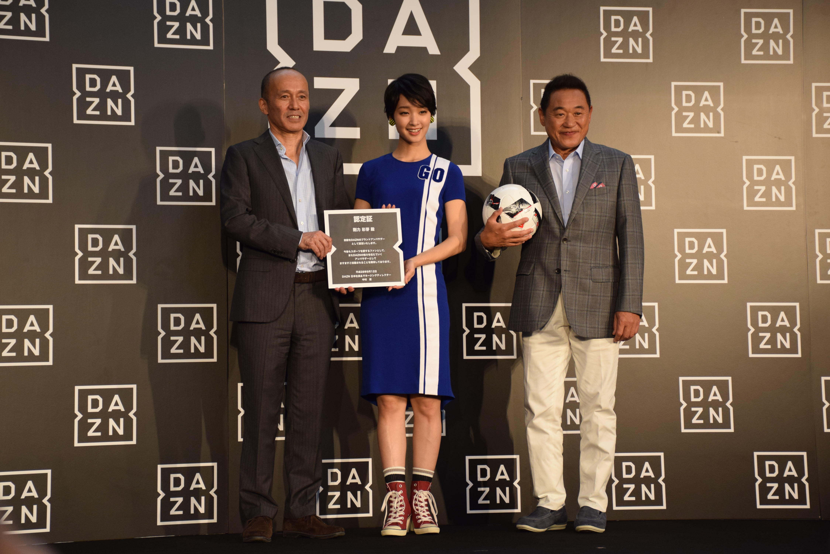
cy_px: 277
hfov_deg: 26.0
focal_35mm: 78
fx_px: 1799
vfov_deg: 17.5
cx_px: 415
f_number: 4.8
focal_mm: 52
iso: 800
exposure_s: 1/500
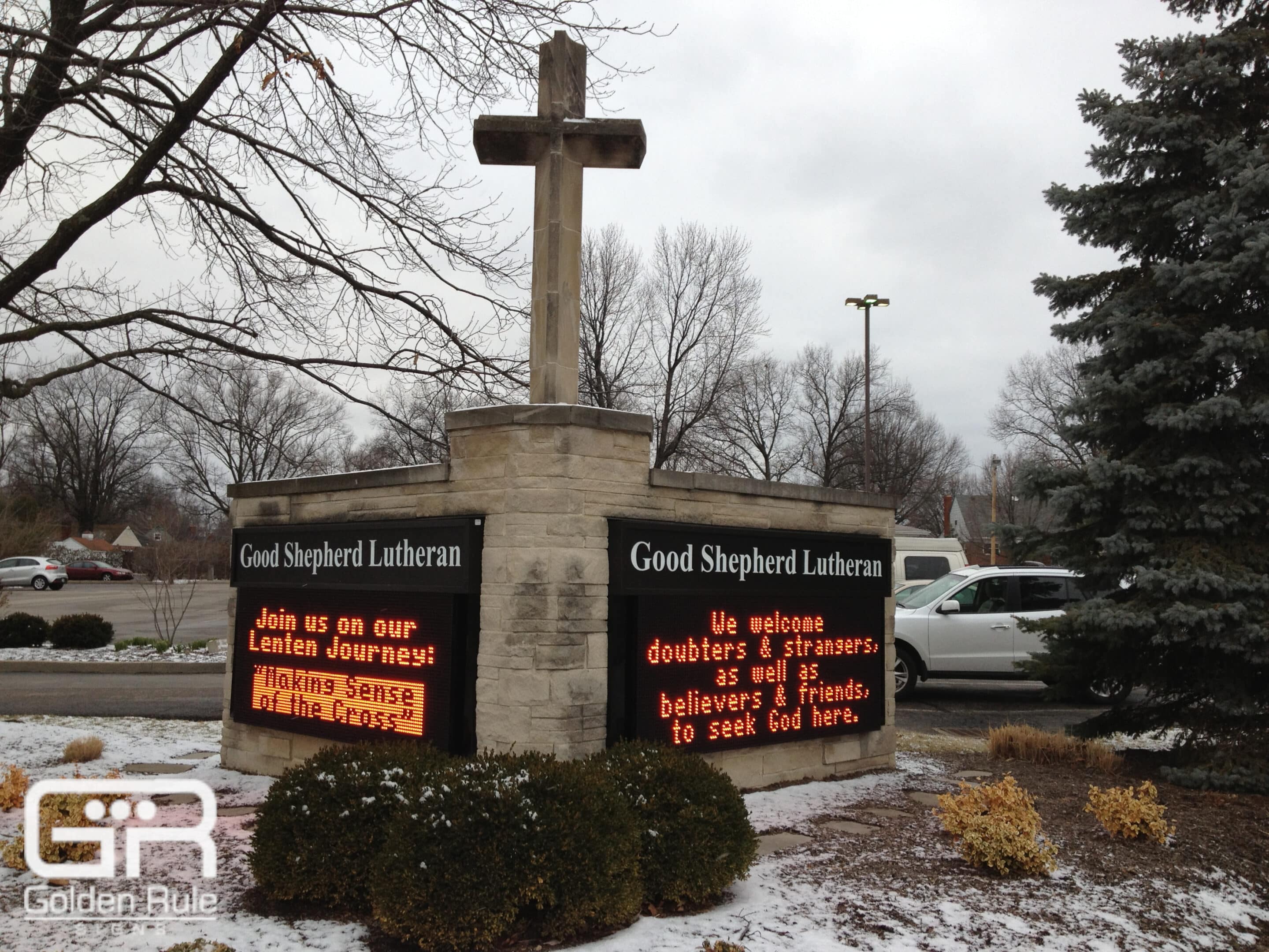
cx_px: 634
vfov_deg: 40.7
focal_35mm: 35
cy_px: 476
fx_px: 1283
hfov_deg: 52.6
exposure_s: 1/151
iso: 50
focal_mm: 4.28
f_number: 2.4
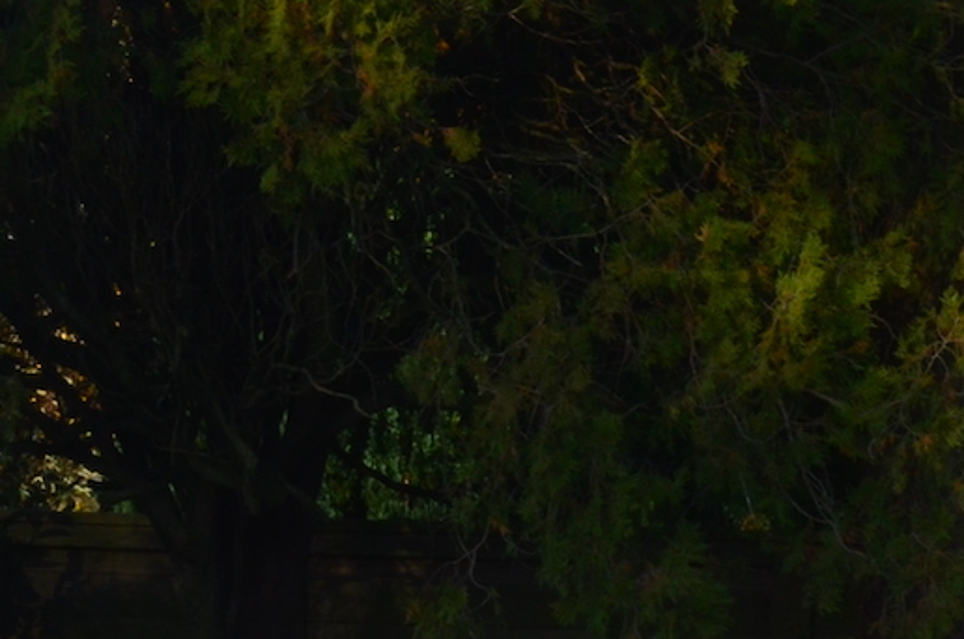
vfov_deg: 6.1
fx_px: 5907
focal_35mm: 221
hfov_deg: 9.0
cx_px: 1670
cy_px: 916
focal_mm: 38
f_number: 10
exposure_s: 1/250
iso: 400
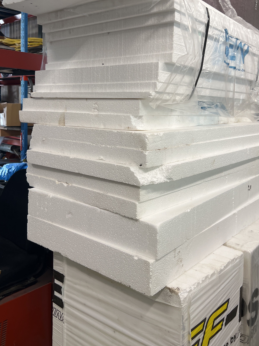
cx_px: 136
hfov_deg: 42.9
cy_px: 127
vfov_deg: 54.6
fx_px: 329
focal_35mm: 33
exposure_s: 1/121
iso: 80
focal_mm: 5.7
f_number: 1.5
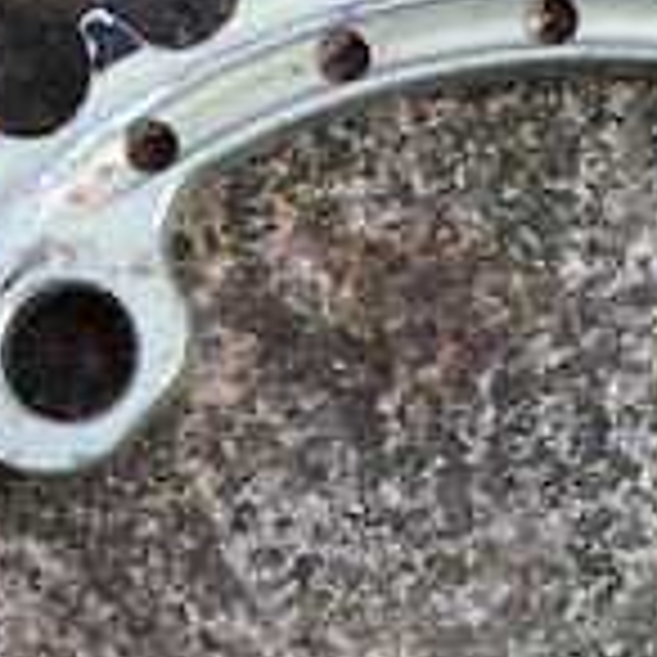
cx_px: 706
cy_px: 765
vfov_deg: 12.2
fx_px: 3006
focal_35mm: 140
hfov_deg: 12.3
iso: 32
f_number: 2.2
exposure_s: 1/533
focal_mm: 4.15
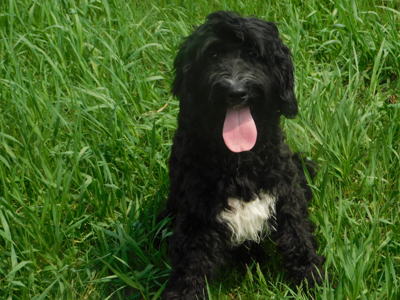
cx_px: 200
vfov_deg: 16.2
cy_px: 150
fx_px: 1052
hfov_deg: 21.5
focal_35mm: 91
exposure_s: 1/500
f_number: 4.5
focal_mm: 16.1
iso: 125
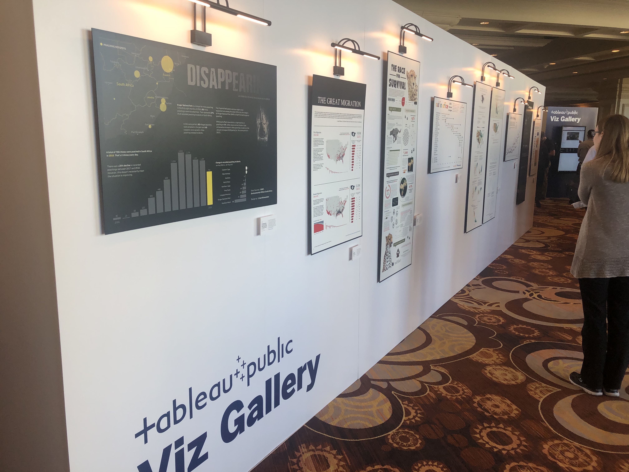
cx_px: 314
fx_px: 509
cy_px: 236
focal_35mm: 28
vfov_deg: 49.7
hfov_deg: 63.4
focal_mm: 3.99
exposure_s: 1/120
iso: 50
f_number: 1.8
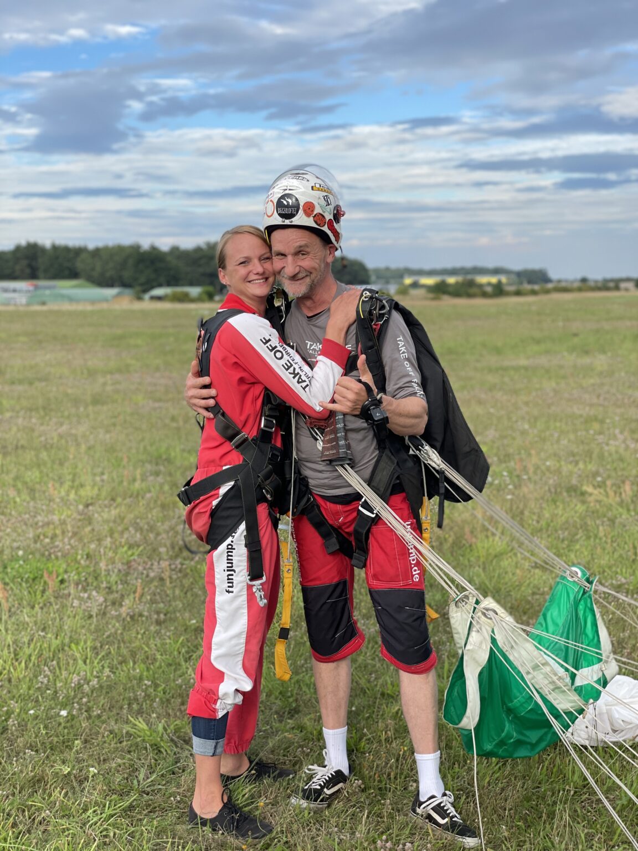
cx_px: 319
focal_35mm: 52
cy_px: 426
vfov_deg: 36.8
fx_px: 1278
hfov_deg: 28.0
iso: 32
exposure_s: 1/749
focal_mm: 6
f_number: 2
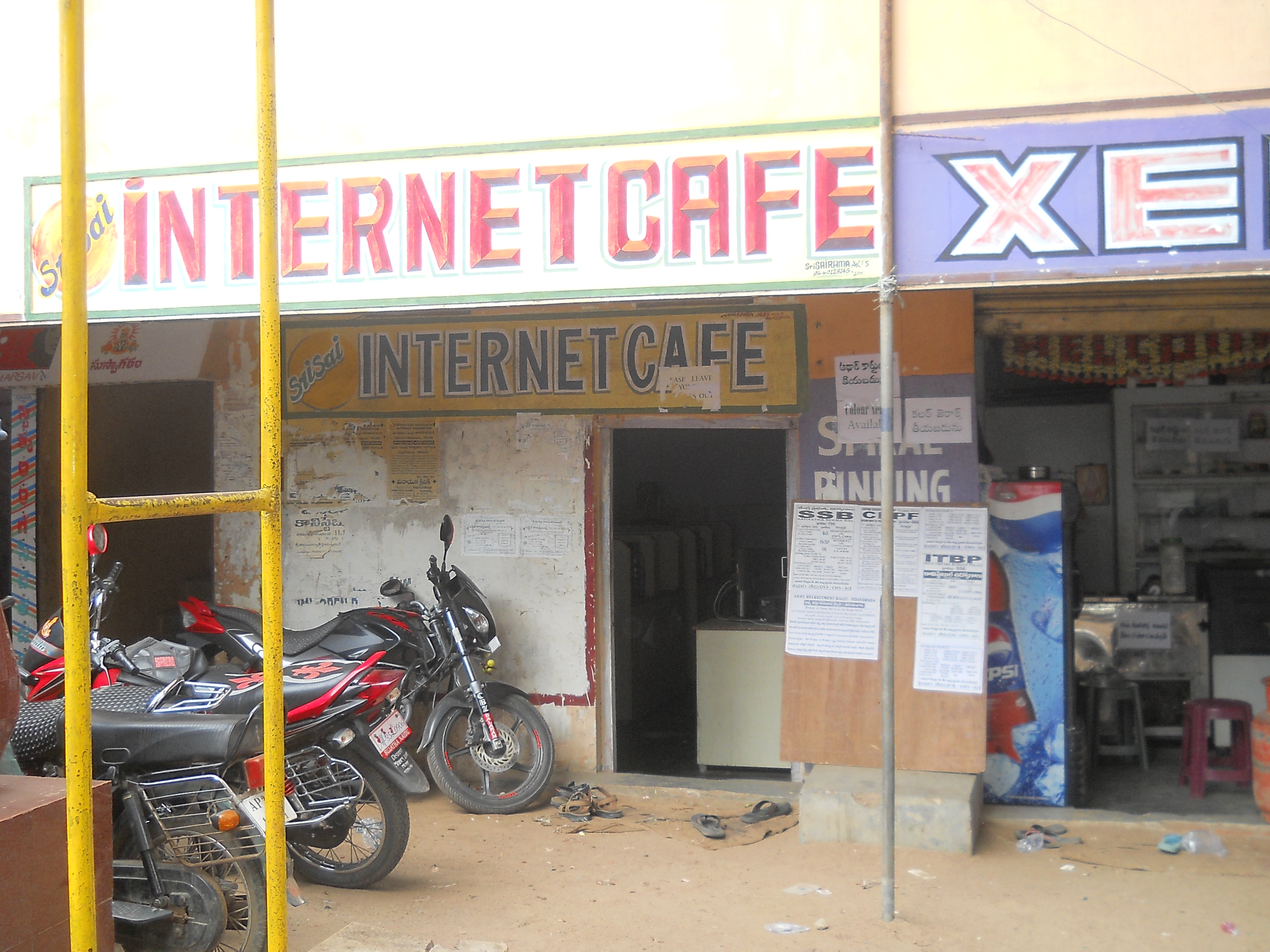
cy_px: 476
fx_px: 1504
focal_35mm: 41
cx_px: 635
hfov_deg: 45.8
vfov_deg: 35.1
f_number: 3.1
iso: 80
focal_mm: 6.72
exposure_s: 1/125
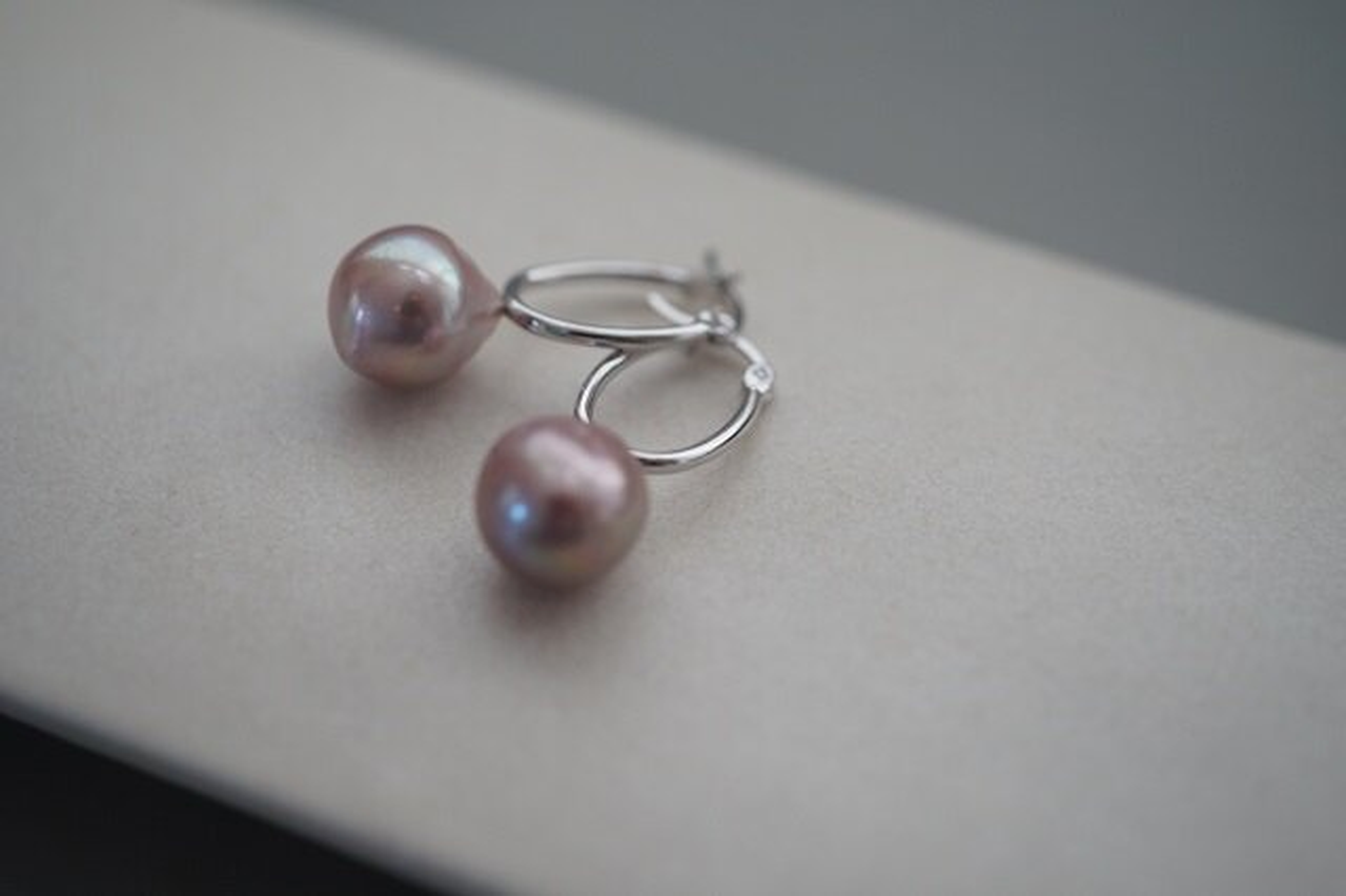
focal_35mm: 50
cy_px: 448
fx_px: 1868
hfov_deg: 39.6
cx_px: 673
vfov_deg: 27.0
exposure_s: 1/160
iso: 800
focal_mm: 50
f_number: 4
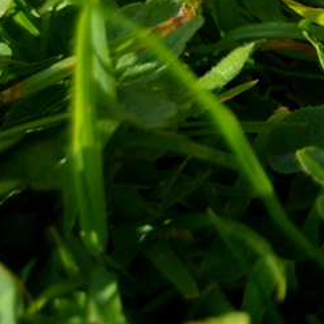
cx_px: 943
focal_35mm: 318
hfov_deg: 5.2
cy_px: -370
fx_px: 3367
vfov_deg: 5.4
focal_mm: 38
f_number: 7.1
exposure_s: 1/200
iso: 100
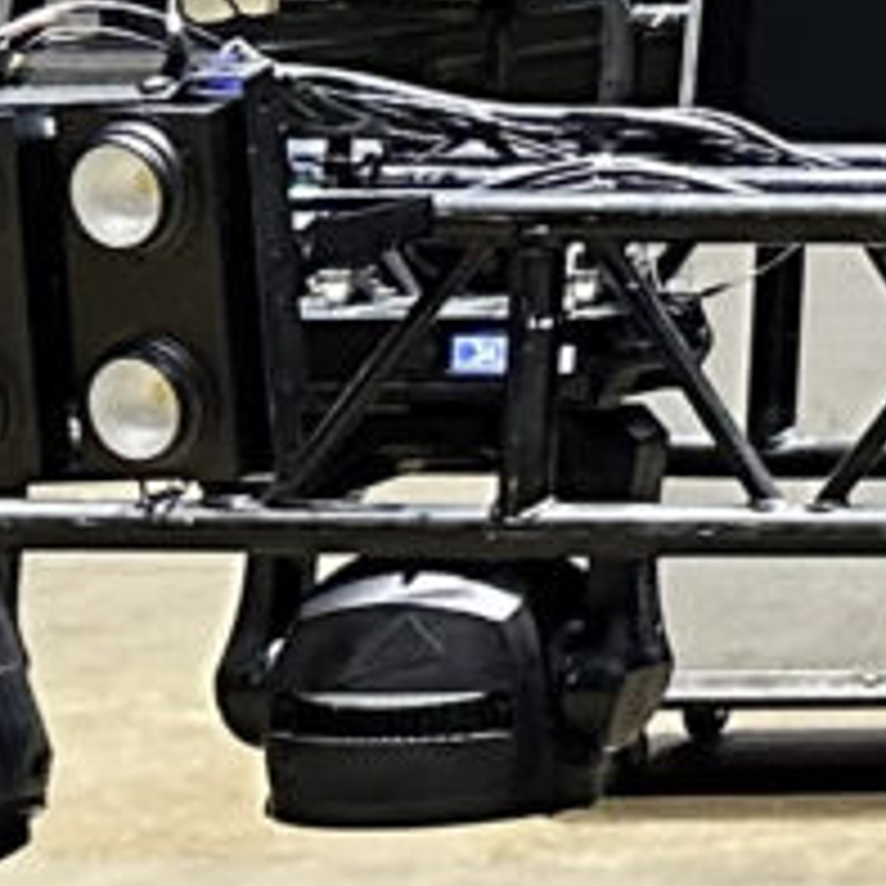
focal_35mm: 221
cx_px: 3504
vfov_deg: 7.4
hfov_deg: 6.5
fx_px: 6400
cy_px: -1178
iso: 400
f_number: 1.78
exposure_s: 1/60
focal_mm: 6.86
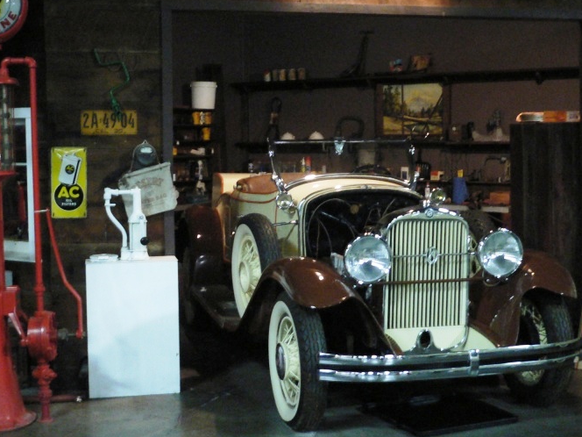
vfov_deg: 27.0
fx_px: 908
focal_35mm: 54
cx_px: 304
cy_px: 178
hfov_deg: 35.5
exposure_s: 1/8
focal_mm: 5.8
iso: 200
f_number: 2.8
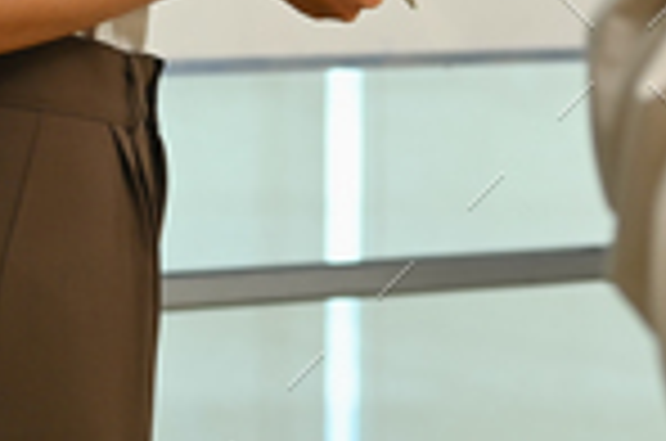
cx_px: 598
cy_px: -412
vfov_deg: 6.6
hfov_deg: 10.3
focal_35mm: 200
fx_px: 3692
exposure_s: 1/250
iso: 400
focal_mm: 50
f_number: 2.8
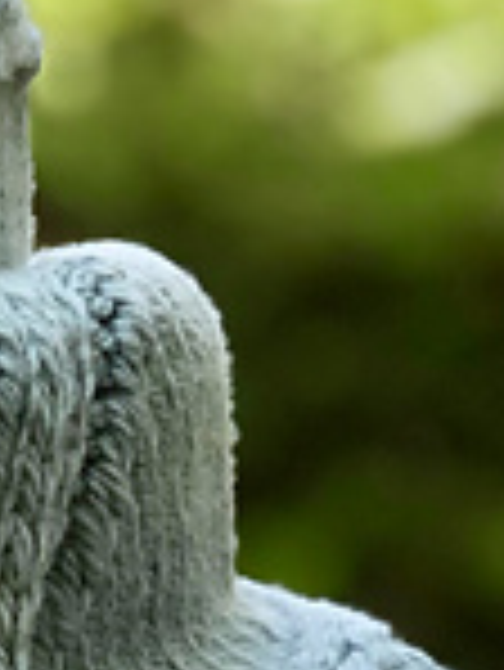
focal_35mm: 245
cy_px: 800
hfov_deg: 6.1
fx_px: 4749
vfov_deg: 8.0
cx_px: 68
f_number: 2.8
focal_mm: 6.6
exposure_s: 1/30
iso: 40
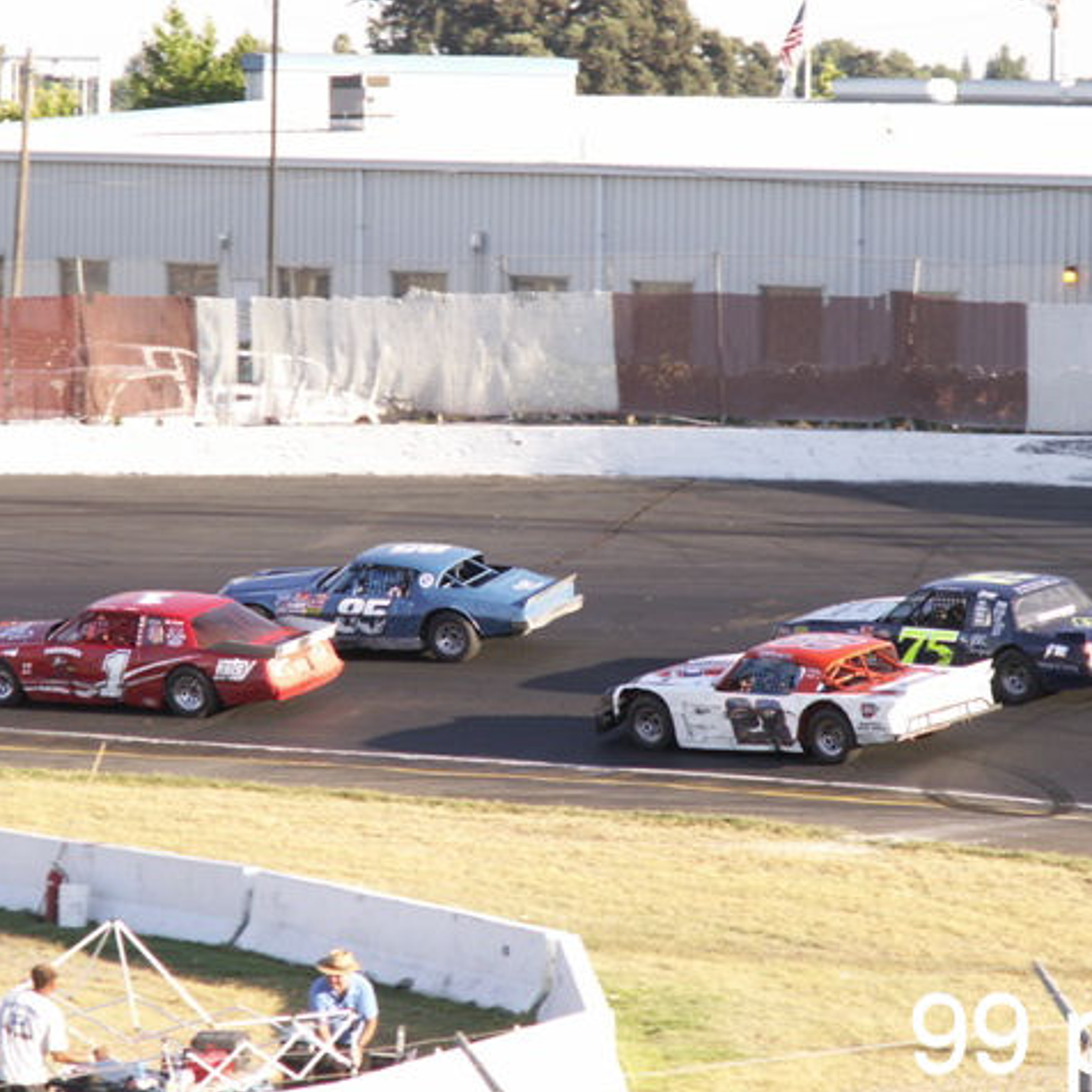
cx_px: 473
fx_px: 8566
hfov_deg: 7.3
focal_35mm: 240
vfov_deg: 7.3
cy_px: 548
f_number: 4
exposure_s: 1/160
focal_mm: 33.01
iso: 50
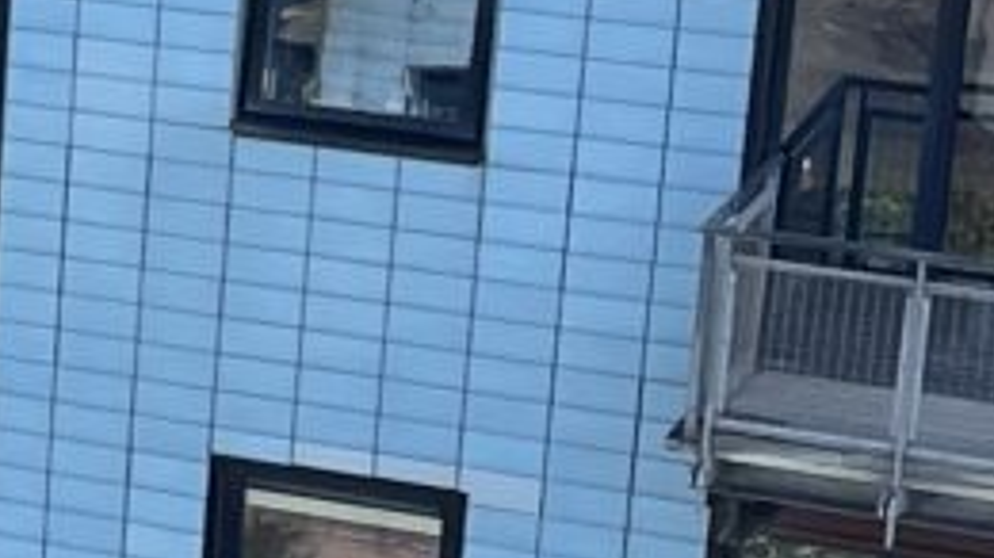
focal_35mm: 223
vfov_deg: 5.4
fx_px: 5875
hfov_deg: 8.4
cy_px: 436
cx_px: -1850
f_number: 1.6
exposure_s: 1/596
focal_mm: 4.2
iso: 32
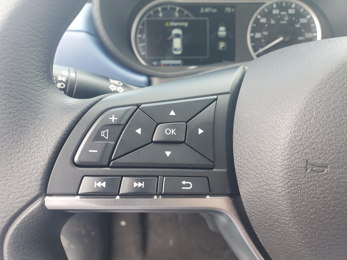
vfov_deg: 53.1
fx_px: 261
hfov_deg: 67.3
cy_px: 130
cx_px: 174
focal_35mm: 26
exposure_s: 1/120
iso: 80
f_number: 2.4
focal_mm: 4.3
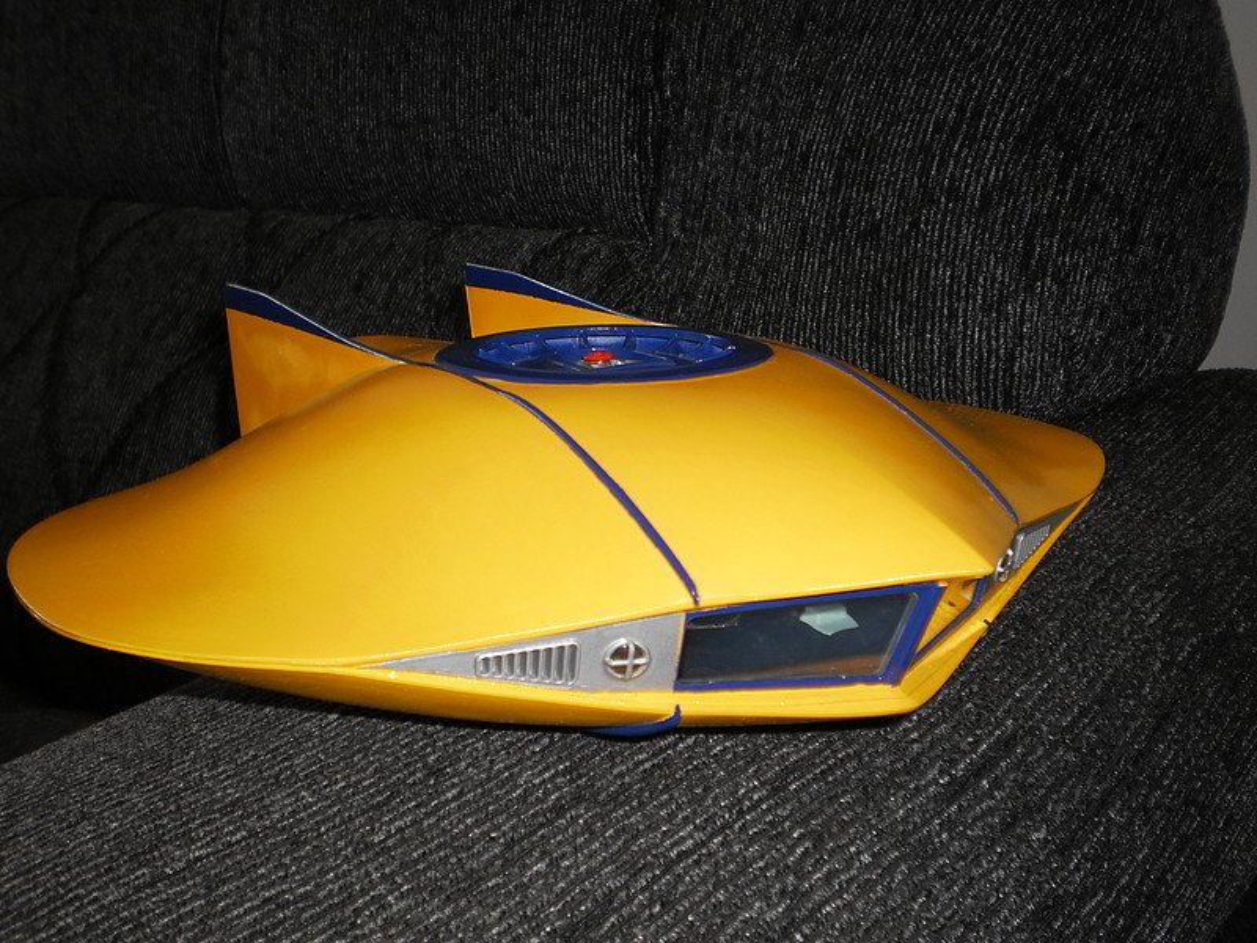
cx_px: 628
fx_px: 1525
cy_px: 472
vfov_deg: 34.3
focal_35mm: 42
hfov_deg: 44.8
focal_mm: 7.4
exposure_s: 1/30
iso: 125
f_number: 3.5
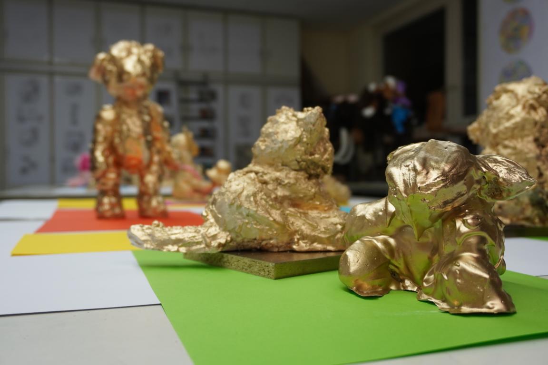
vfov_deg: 38.4
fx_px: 525
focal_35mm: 34
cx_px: 274
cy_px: 182
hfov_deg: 55.1
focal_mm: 23
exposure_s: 1/60
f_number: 4
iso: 320
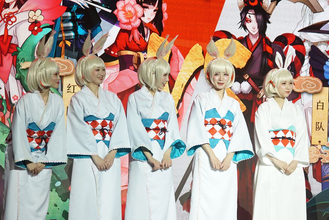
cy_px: 110
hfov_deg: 15.2
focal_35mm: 135
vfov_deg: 10.2
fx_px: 1235
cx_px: 164
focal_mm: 90
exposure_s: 1/100
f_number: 5.6
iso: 500
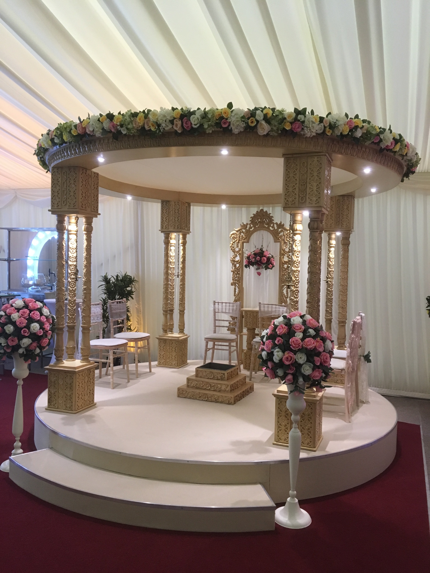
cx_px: 215
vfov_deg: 61.7
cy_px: 286
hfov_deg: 48.2
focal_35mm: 29
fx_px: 480
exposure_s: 1/33
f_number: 2.2
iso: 160
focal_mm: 4.15
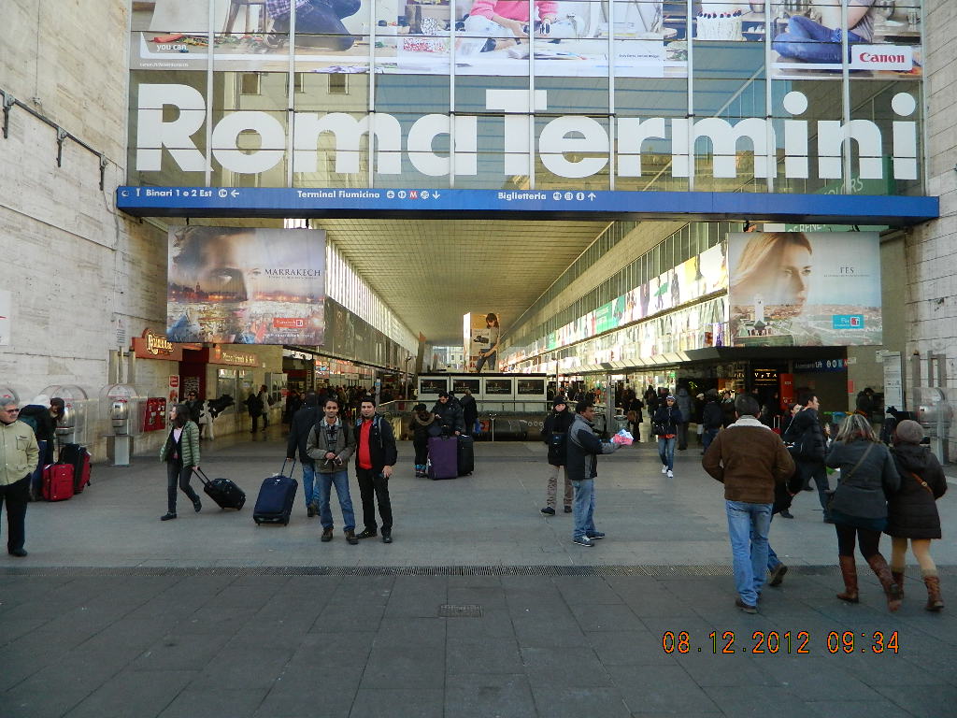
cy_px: 359
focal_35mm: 25
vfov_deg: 54.9
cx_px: 478
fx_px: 691
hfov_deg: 69.4
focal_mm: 4.5
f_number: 3.1
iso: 180
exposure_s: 1/250
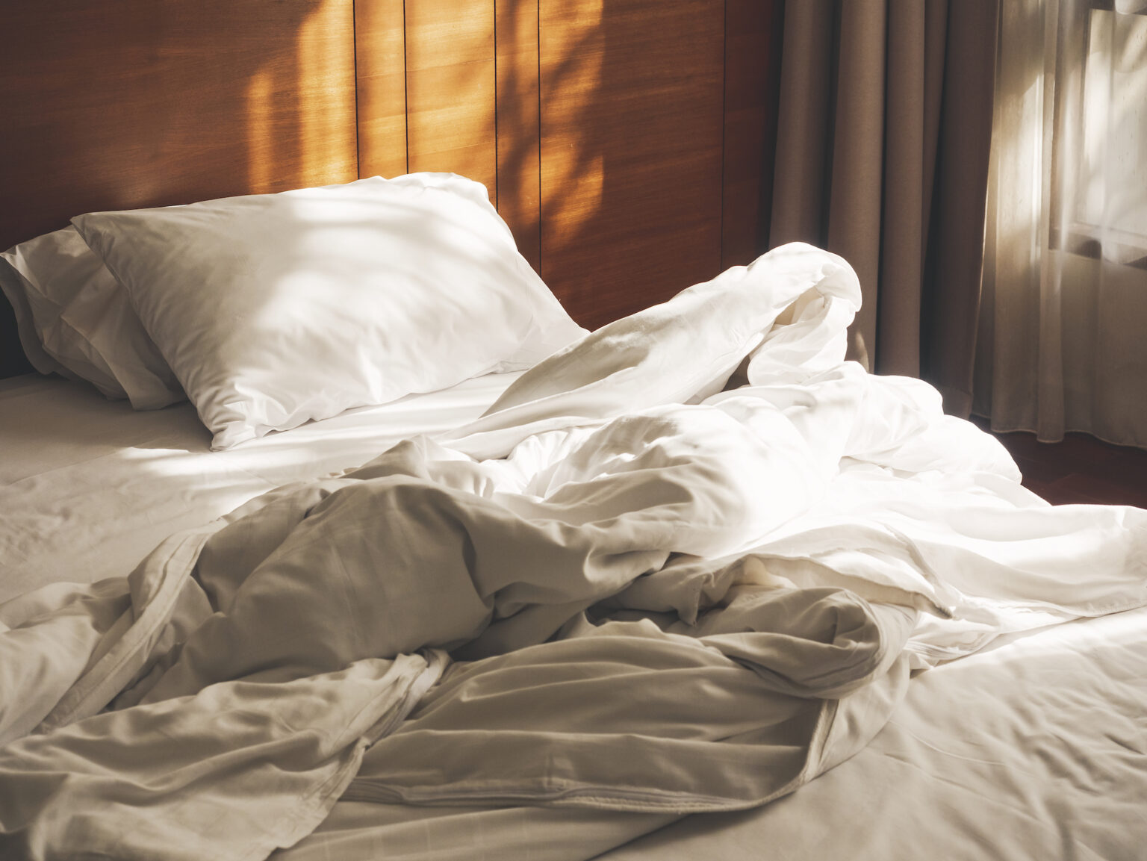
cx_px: 574
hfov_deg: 32.2
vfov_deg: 24.4
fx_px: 1989
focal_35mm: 60
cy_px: 430
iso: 200
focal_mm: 30
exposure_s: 1/250
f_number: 4
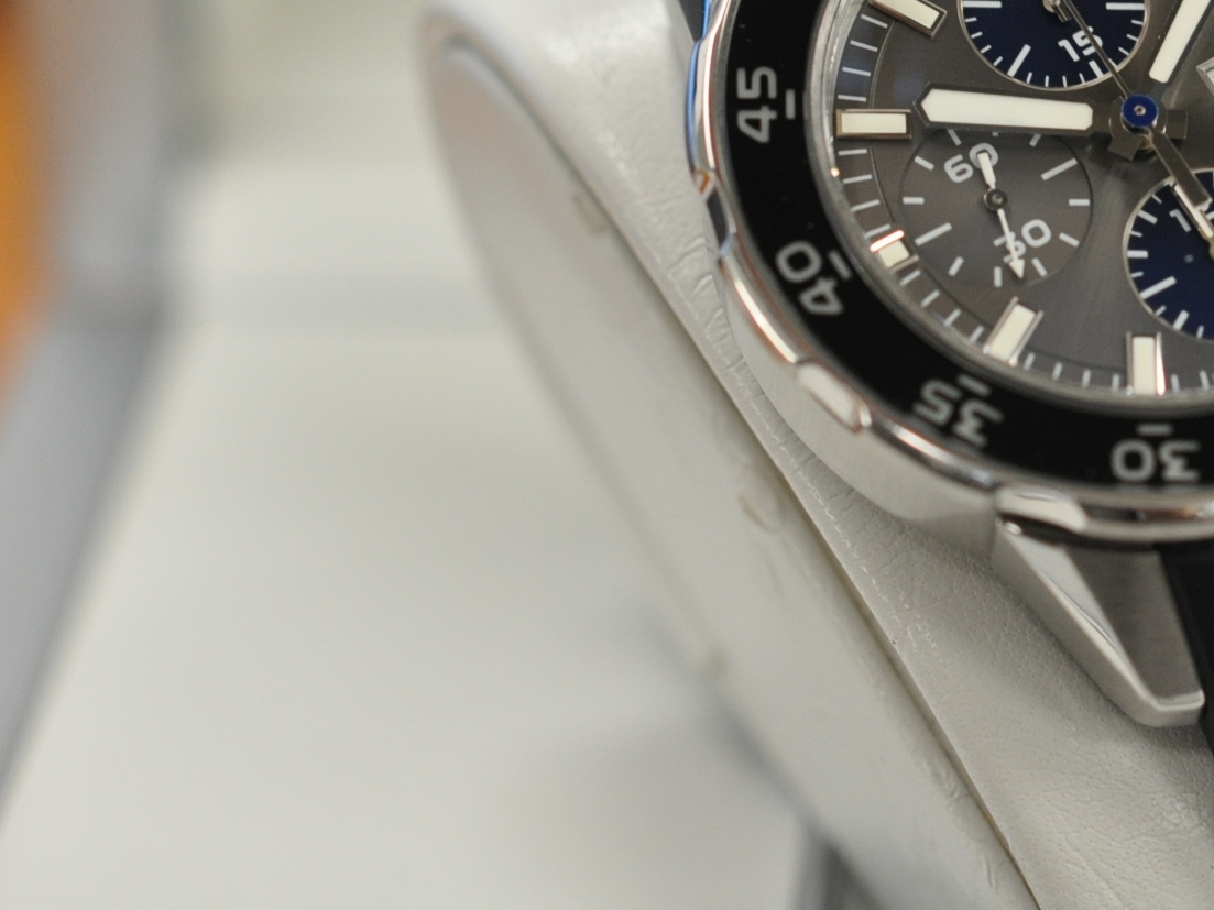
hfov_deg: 11.7
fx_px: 5891
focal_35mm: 168
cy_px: 145
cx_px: 1150
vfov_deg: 8.8
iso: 800
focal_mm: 60
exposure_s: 1/125
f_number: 5
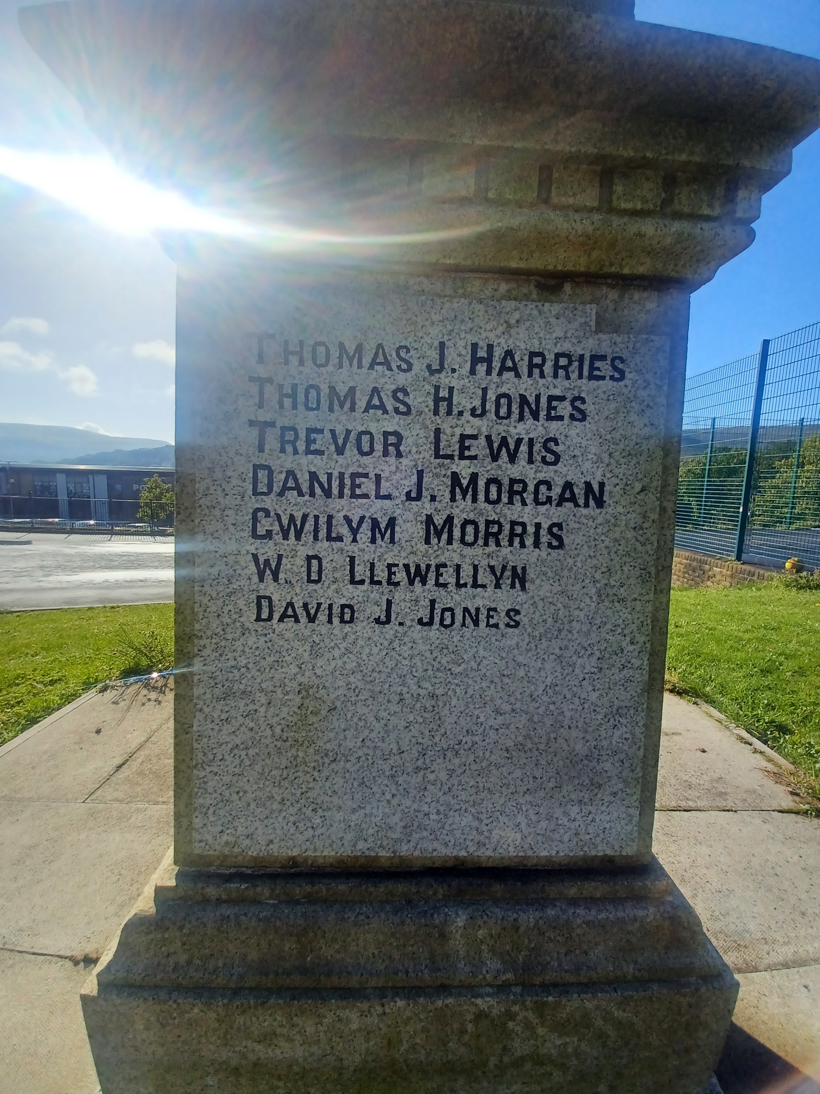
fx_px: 411
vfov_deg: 106.2
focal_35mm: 13
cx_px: 410
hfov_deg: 89.9
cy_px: 547
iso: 40
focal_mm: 1.42
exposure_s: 1/1146
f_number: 2.2
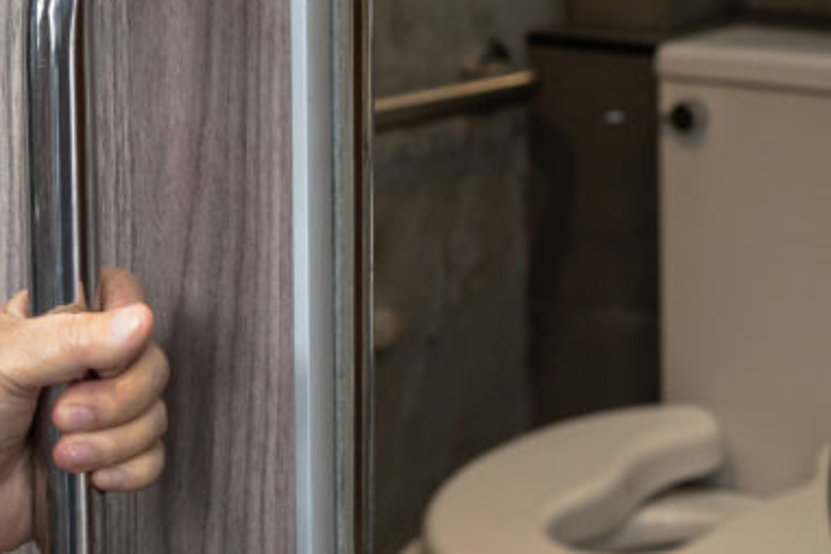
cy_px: 246
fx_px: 3254
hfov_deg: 14.3
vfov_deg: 9.7
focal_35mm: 141
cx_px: -7
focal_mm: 35
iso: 1250
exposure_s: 1/60
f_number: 5
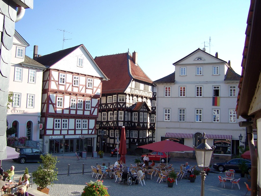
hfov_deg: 51.4
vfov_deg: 39.7
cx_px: 130
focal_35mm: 36
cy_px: 98
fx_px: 271
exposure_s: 1/500
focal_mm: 6
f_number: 3
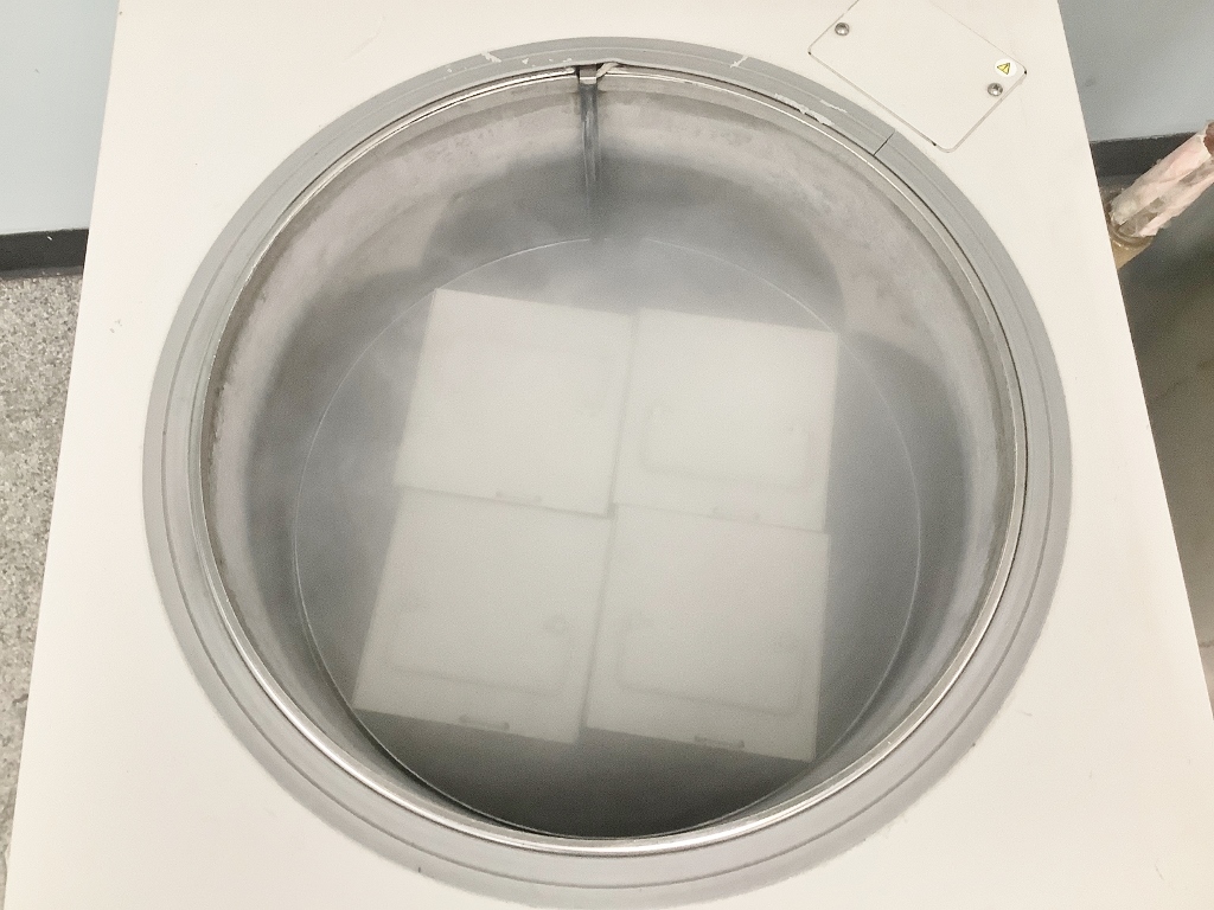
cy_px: 455
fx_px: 1087
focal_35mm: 31
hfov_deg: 58.4
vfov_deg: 45.4
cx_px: 607
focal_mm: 3.3
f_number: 2.4
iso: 200
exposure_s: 1/60
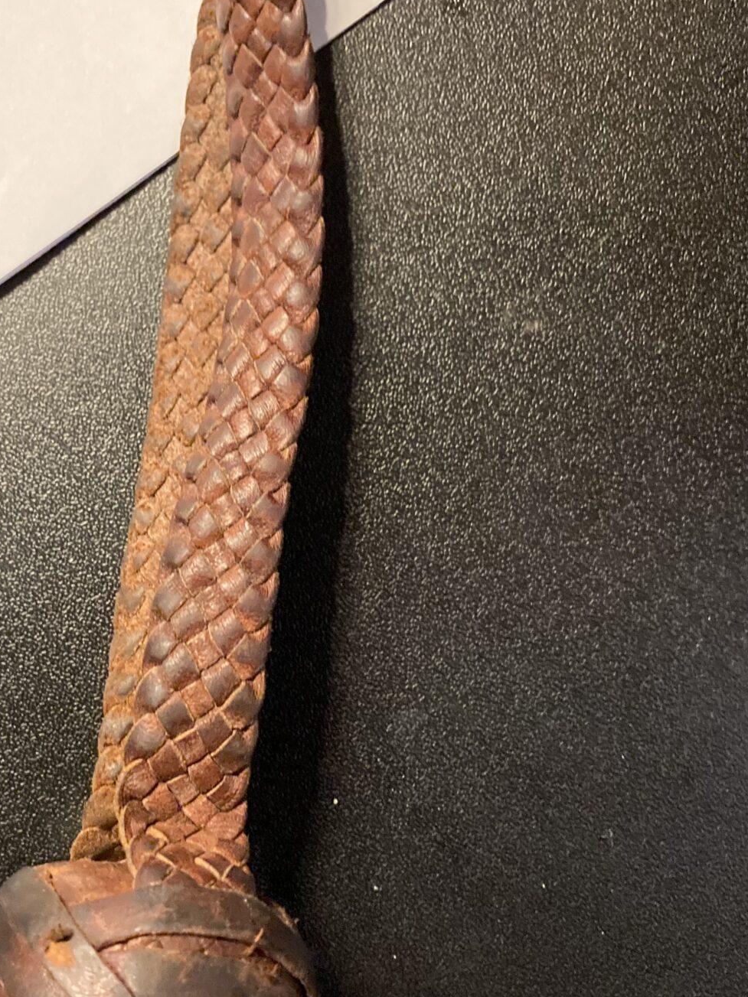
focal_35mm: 44
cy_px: 496
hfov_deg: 32.5
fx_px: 1268
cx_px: 223
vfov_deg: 42.9
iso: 640
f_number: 1.8
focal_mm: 3.99
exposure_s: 1/30
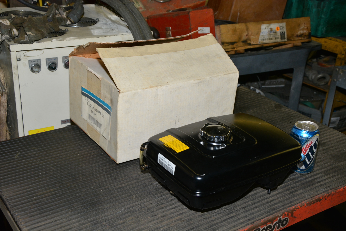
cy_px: 116
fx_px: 490
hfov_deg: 38.9
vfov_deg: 26.5
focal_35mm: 51
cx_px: 173
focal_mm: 34
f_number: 7.1
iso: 800
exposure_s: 1/60
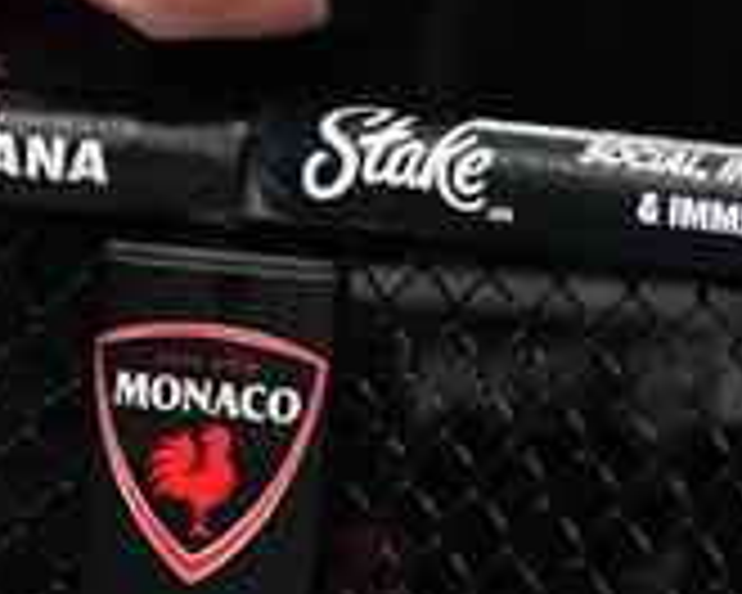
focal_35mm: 411
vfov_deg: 3.8
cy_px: 680
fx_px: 9026
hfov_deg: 4.6
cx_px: -881
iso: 4000
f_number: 2.8
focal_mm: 90
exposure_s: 1/1250
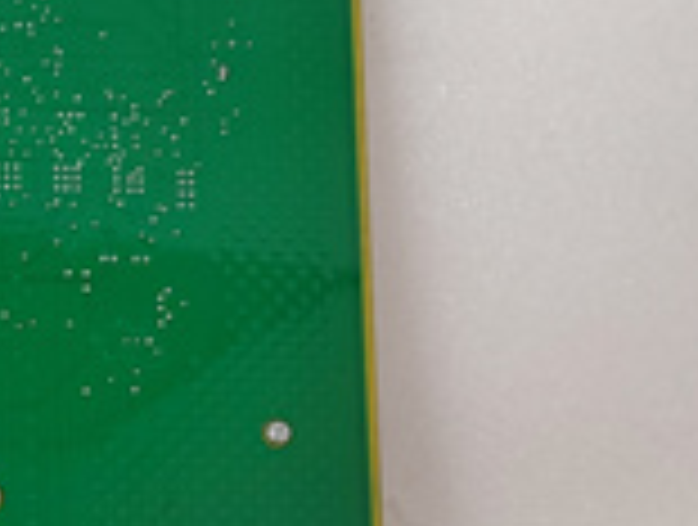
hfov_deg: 22.3
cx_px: -306
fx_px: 1496
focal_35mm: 74
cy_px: 438
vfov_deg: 19.7
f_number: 1.9
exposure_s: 1/50
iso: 1441
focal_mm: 5.52
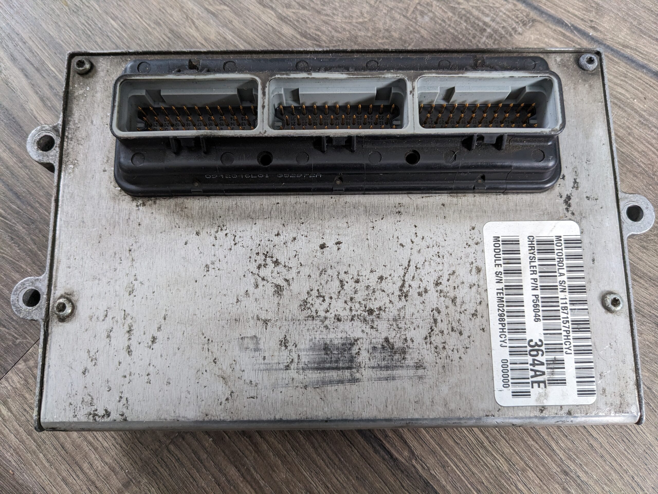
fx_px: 513
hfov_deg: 65.3
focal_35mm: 27
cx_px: 329
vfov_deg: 51.4
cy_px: 247
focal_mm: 4.38
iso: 72
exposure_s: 1/24
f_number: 1.73
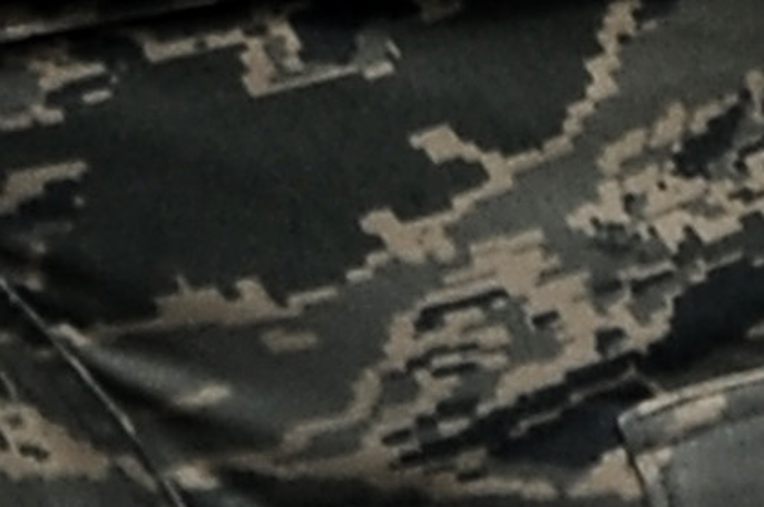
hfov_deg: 0.7
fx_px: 61069
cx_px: 2301
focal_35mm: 2881
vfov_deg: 0.5
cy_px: -589
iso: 200
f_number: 4
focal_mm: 400
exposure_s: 1/2000
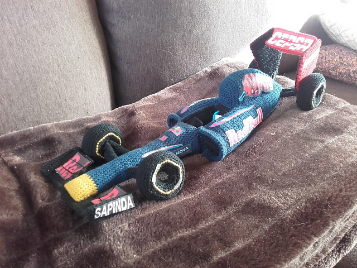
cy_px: 134
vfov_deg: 45.4
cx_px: 178
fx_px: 320
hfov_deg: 58.4
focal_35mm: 31
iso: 100
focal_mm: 3.31
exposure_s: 1/20
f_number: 2.2
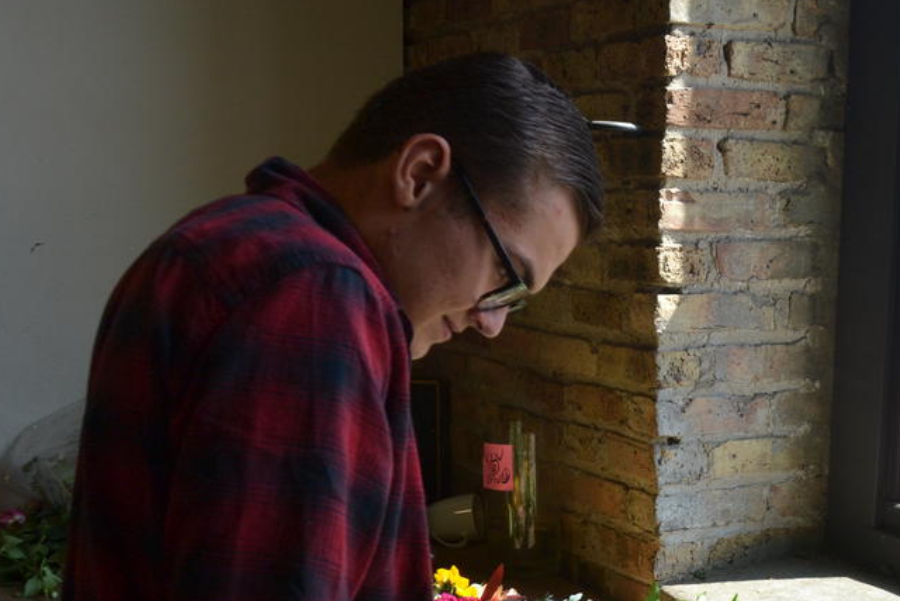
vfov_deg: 24.4
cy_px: 530
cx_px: 727
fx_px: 1350
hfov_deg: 35.6
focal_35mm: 54
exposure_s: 1/125
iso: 160
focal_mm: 18
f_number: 5.6
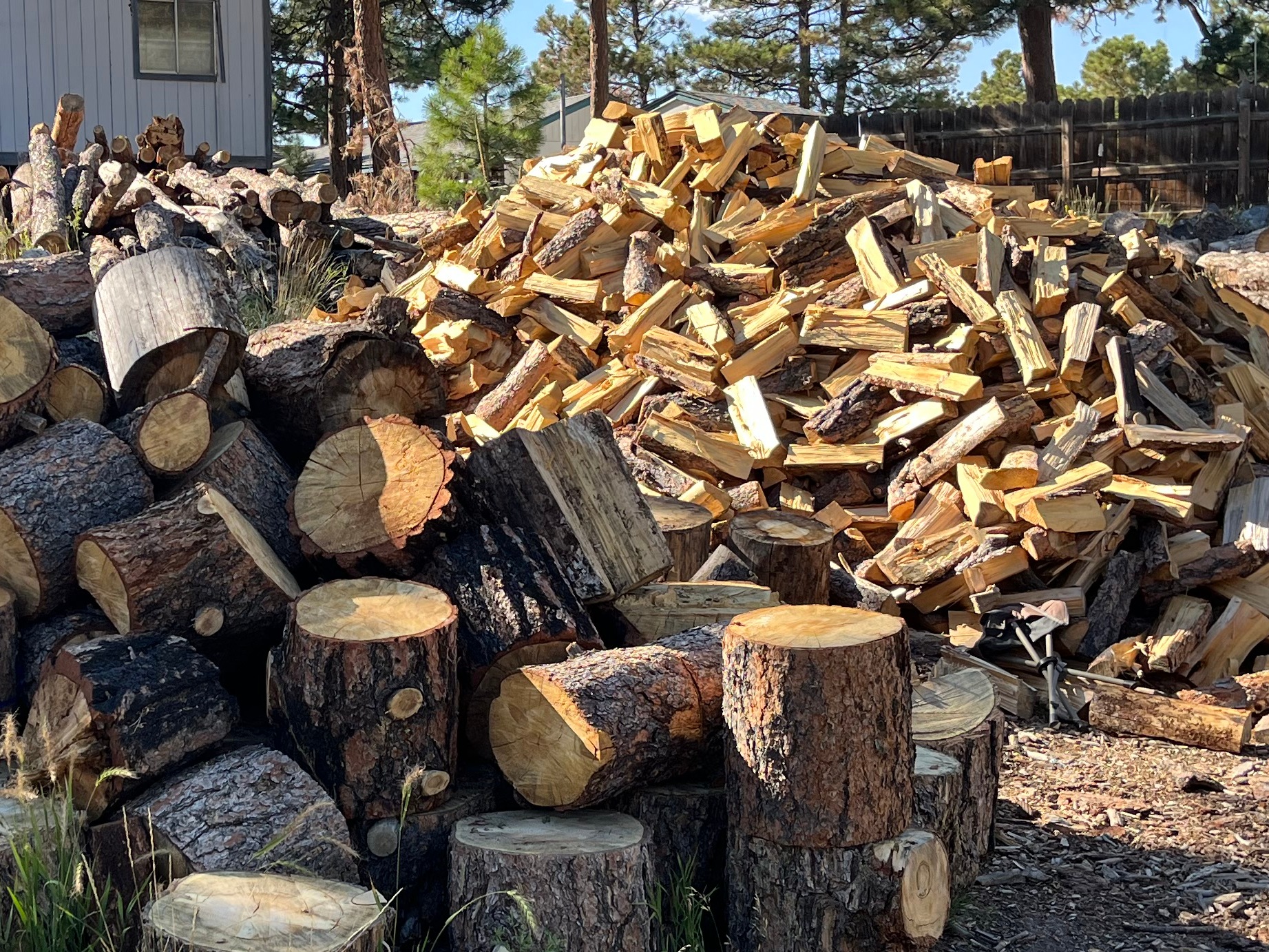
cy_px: 476
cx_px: 634
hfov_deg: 67.3
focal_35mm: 26
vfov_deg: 53.1
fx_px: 953
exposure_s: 1/684
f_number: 1.6
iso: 50
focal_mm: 5.1
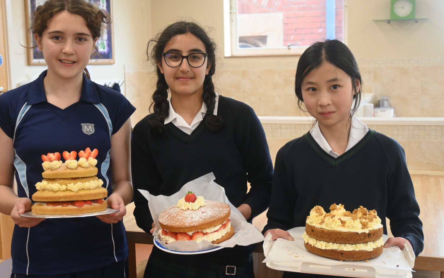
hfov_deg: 42.6
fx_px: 569
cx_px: 217
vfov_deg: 27.4
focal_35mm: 47
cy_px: 139
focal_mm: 30
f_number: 4.8
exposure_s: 1/125
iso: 1100
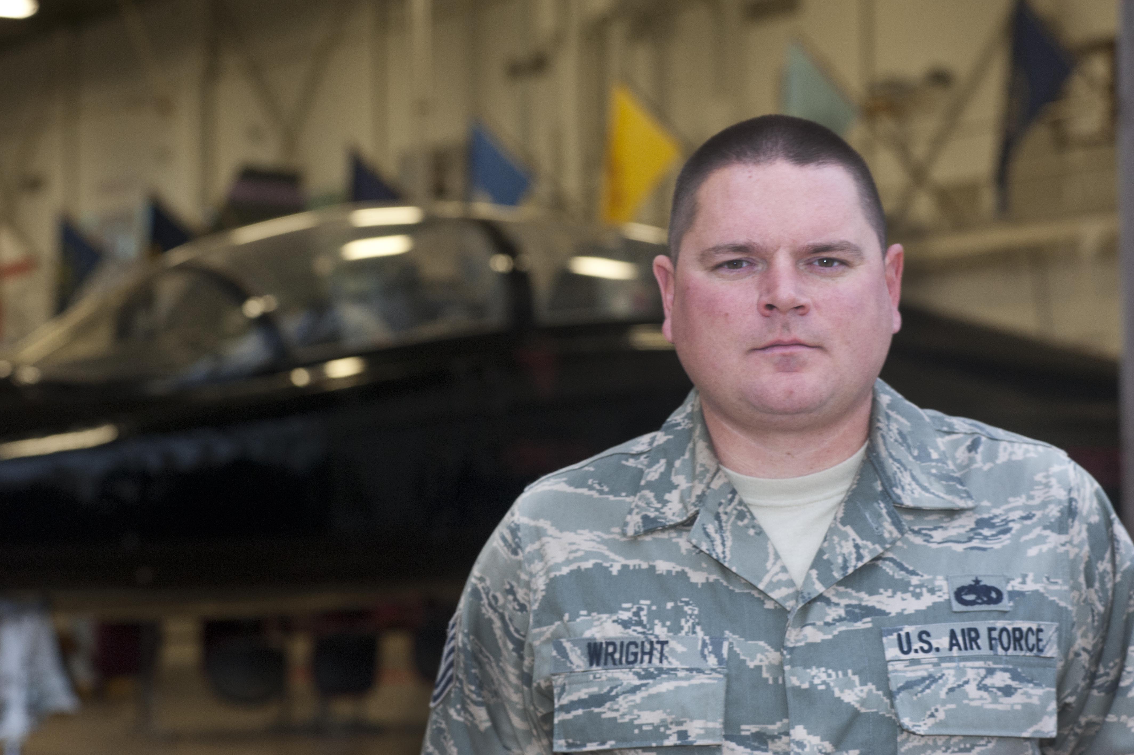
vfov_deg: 13.0
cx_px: 567
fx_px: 3305
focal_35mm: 105
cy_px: 378
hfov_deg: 19.5
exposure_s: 1/60
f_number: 9
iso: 2000
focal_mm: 105
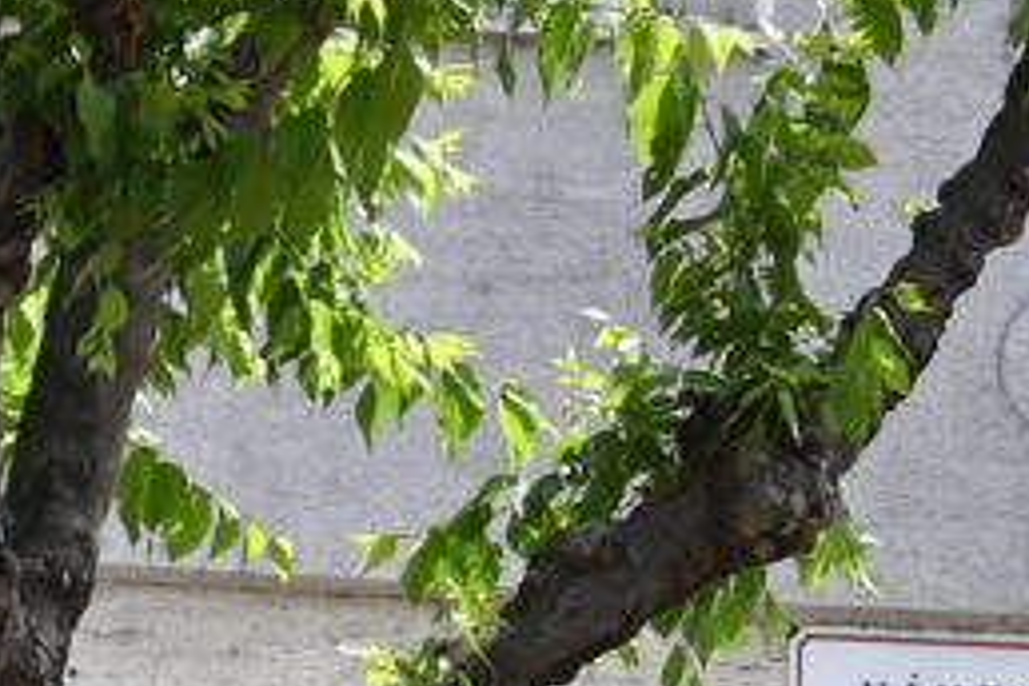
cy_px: 2311
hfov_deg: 3.4
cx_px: -877
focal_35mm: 595
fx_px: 17006
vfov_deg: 2.3
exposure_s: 1/250
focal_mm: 50
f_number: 5.6
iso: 100
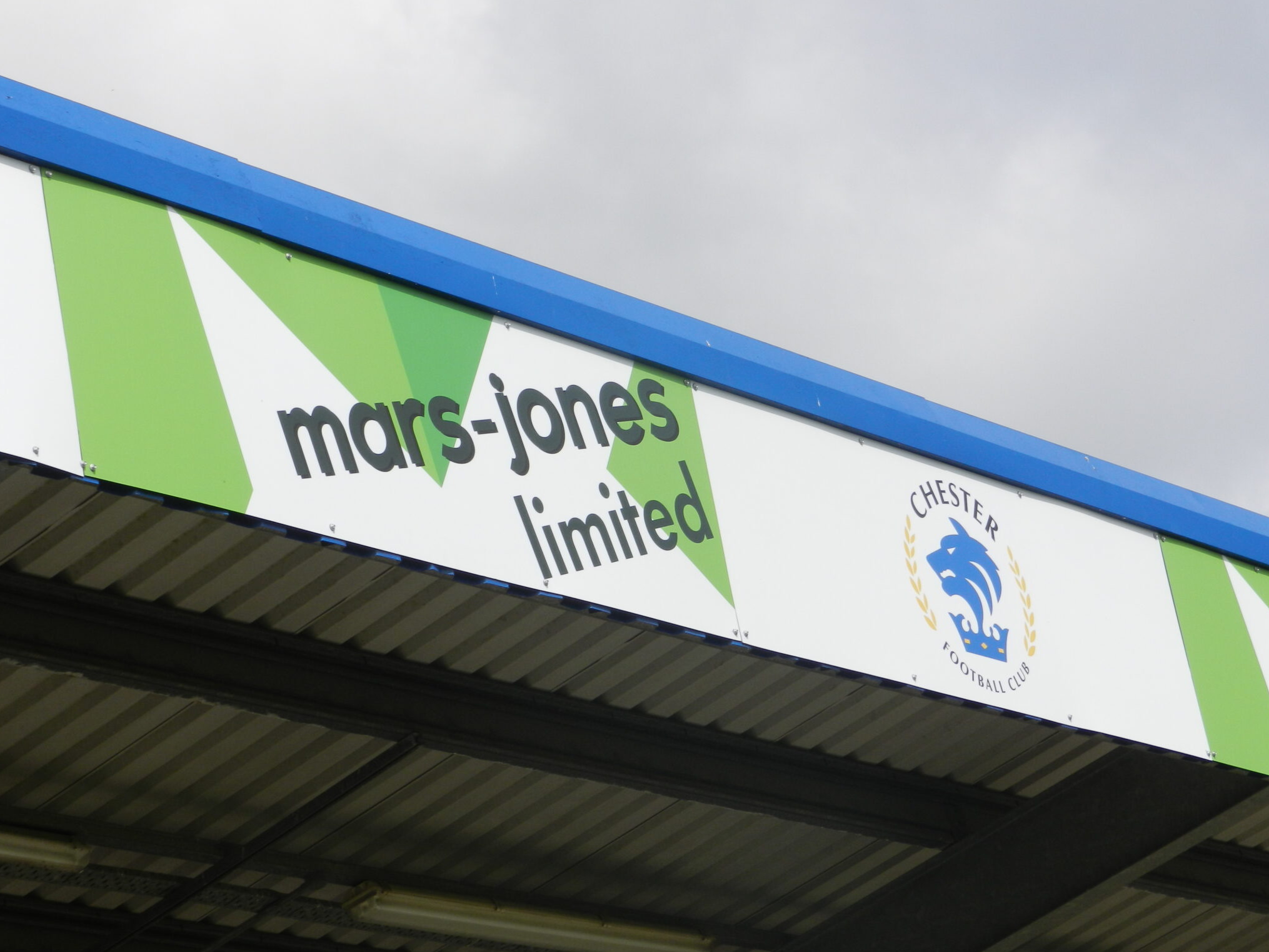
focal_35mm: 116
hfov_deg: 17.0
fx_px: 4253
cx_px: 634
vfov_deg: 12.8
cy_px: 474
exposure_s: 1/1250
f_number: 4.8
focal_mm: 20.5
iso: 160
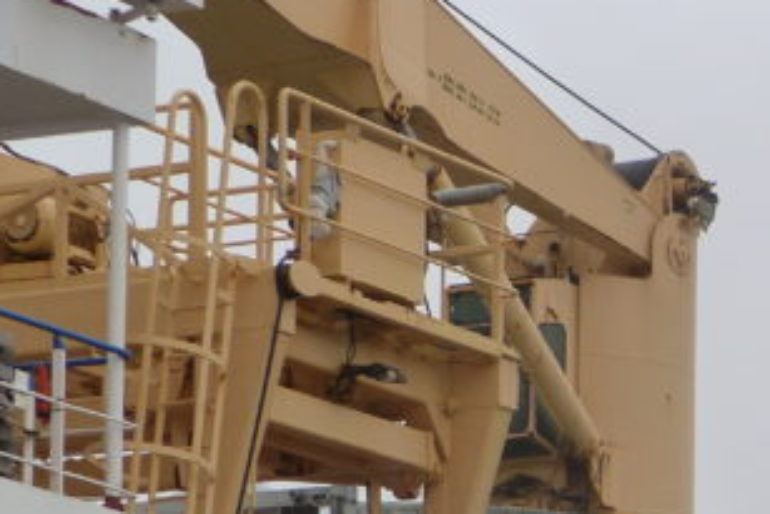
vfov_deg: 6.1
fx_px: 4750
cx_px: 1279
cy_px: 908
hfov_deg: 9.0
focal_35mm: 222
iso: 125
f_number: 3.3
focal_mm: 11.6
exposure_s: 1/100
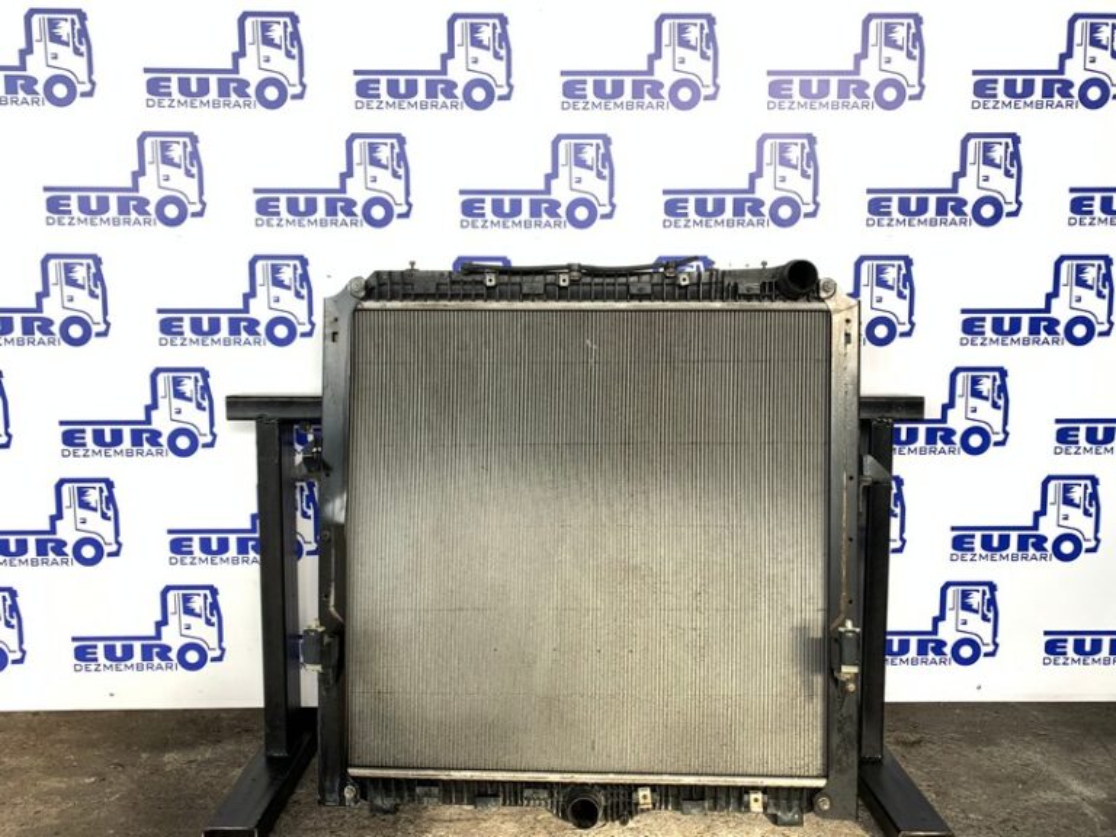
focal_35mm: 26
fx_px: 838
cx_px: 558
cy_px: 418
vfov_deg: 53.1
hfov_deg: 67.3
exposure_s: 1/121
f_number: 1.8
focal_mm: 4.25
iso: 50
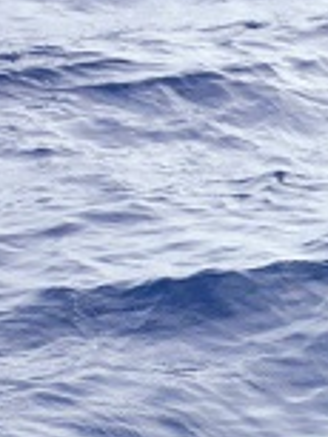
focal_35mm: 451
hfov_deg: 3.2
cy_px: 624
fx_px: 5690
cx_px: 891
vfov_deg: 4.4
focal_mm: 62
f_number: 7.1
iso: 1000
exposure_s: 1/800
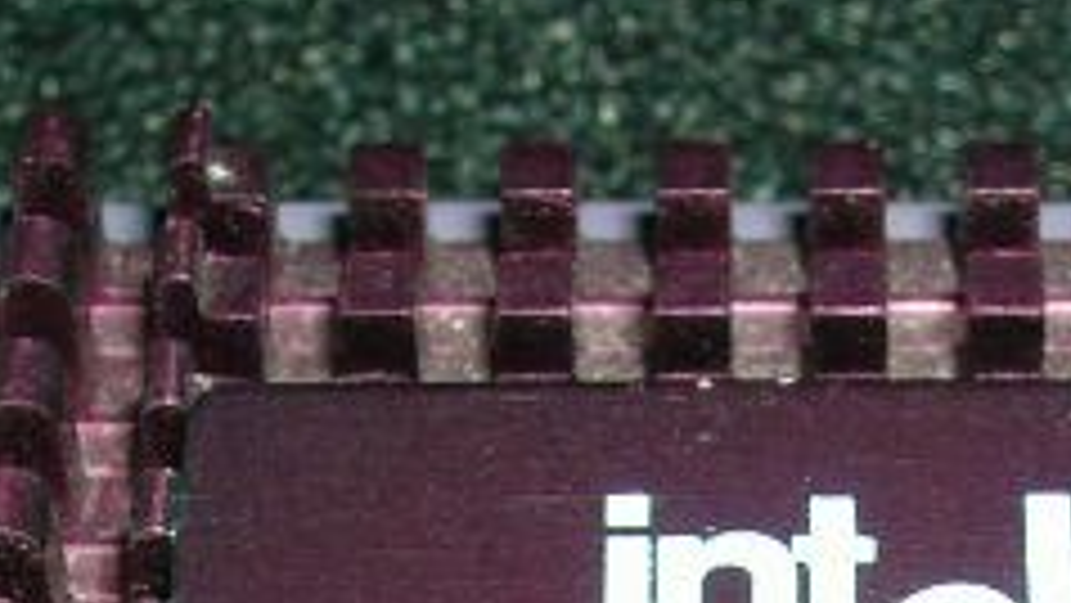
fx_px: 4374
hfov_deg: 13.9
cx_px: 716
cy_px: 1251
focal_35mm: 154
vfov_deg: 7.5
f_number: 5.2
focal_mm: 7
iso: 50
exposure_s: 1/60.1
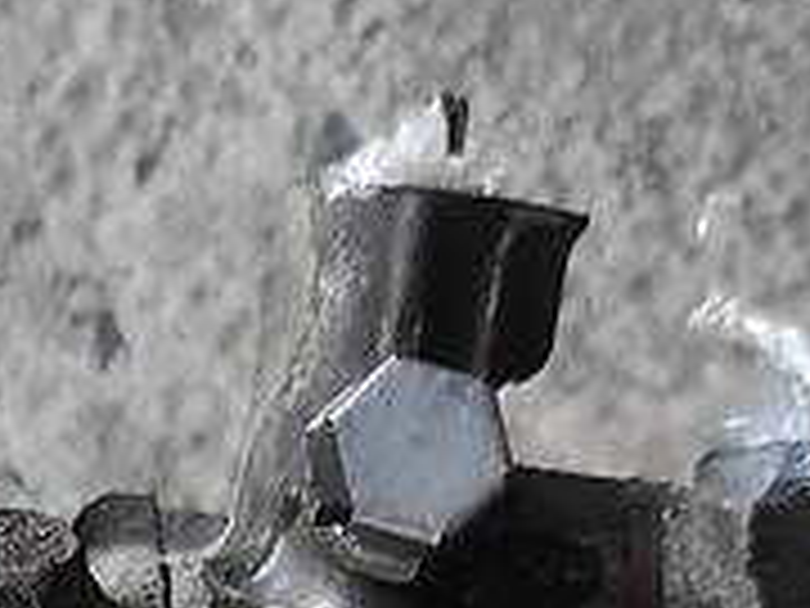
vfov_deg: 14.7
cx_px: 4
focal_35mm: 89
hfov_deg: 21.3
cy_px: 1054
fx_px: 2083
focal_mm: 5.4
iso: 335
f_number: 1.9
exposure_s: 1/33
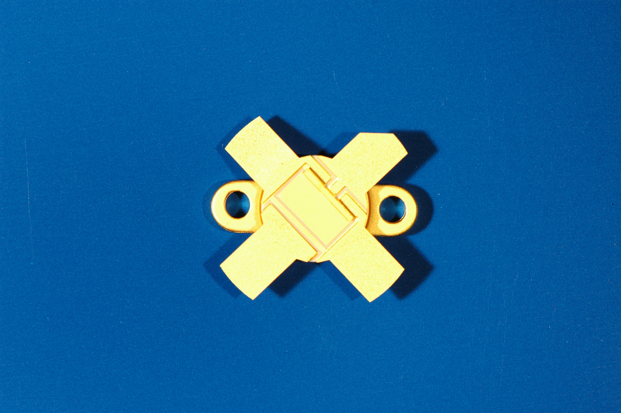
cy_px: 206
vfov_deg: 8.7
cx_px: 310
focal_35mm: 158
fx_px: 2714
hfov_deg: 13.1
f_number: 7.1
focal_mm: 105
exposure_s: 1/400
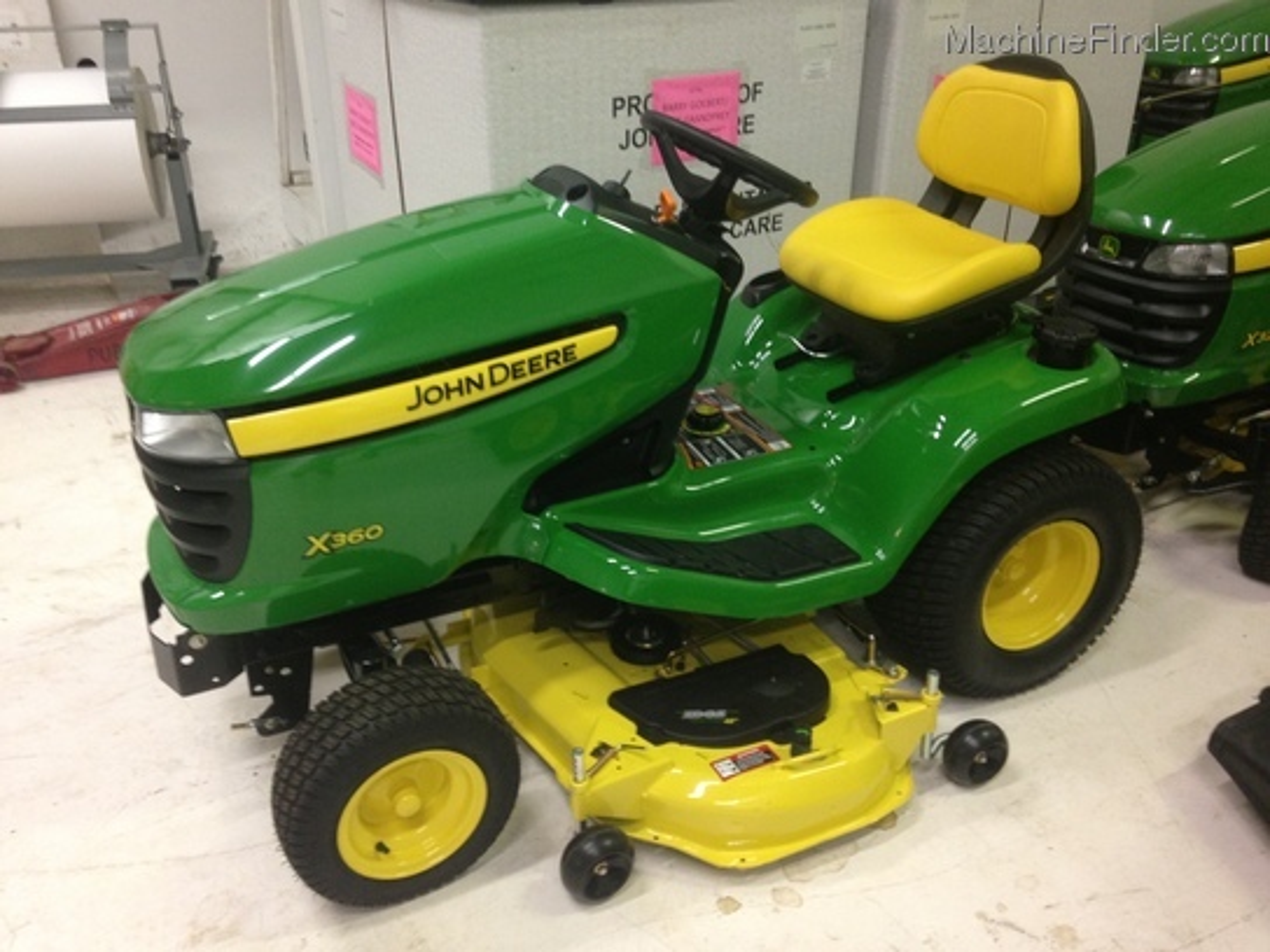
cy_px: 476
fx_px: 1211
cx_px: 635
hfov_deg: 55.4
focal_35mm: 33
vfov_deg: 42.9
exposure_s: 1/20
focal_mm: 4.13
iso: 160
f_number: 2.4
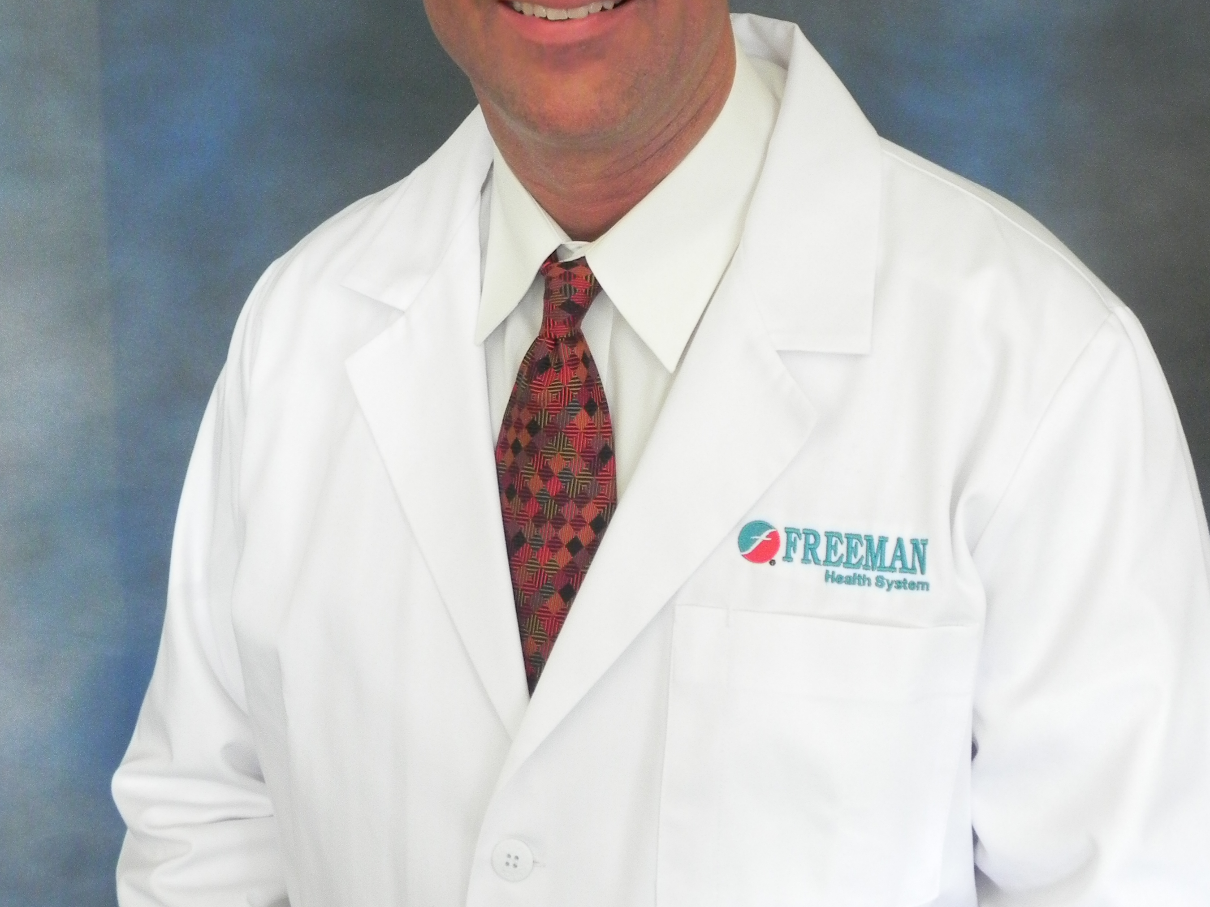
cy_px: 186
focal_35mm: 50
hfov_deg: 38.2
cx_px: 600
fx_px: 1748
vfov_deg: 28.5
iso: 573
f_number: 3.2
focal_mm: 6.6
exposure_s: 1/5.8
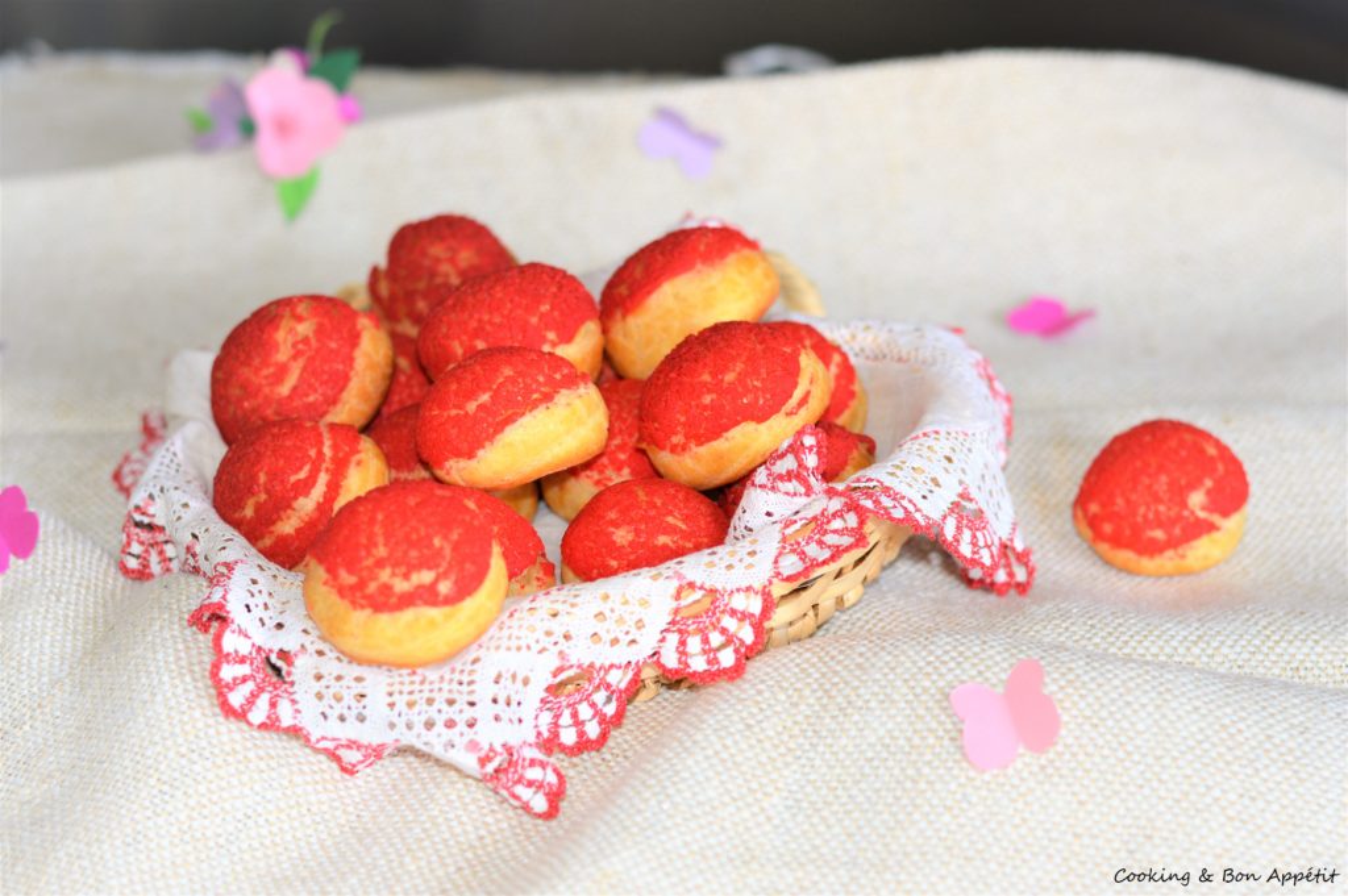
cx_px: 674
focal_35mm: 75
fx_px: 2806
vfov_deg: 18.2
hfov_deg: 27.0
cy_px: 448
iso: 200
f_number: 3.5
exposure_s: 1/60
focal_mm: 50
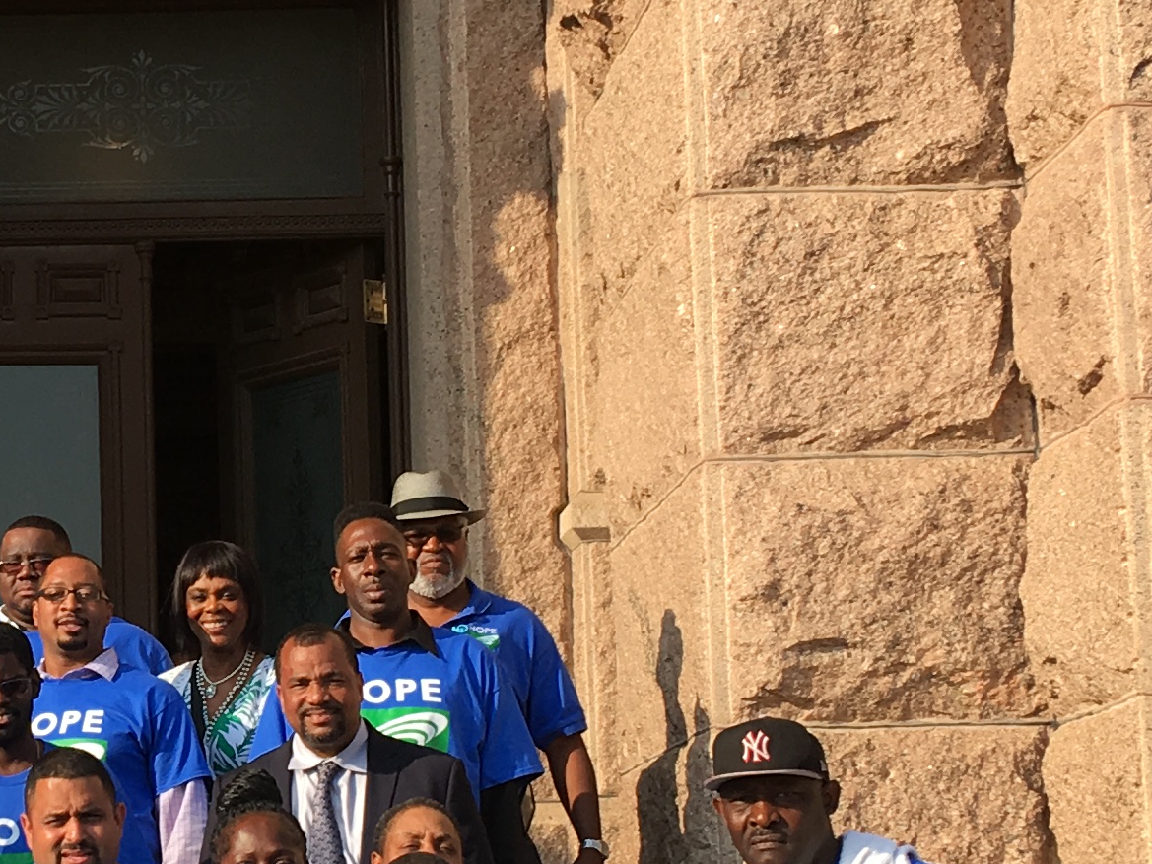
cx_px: -3
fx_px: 3328
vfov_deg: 14.8
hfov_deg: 19.1
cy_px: 594
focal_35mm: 100
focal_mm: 4.15
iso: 25
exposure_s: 1/785
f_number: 2.2
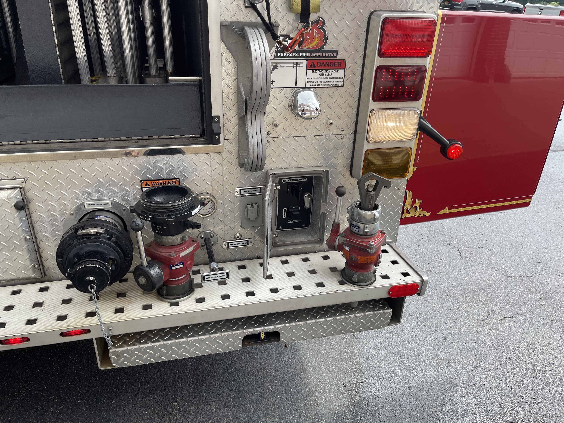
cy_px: 212
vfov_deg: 53.1
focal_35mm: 26
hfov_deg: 67.3
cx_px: 282
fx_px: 424
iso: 32
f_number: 1.6
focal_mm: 5.1
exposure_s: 1/831
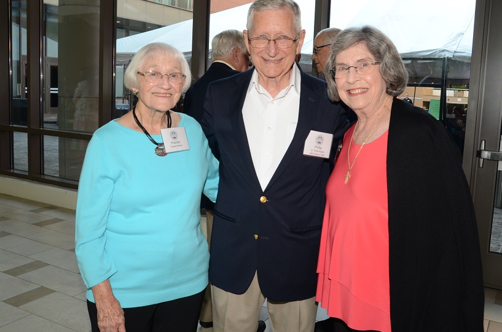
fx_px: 523
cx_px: 258
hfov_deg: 51.3
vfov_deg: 35.2
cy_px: 144
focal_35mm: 38
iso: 400
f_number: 6.3
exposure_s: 1/60
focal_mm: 21
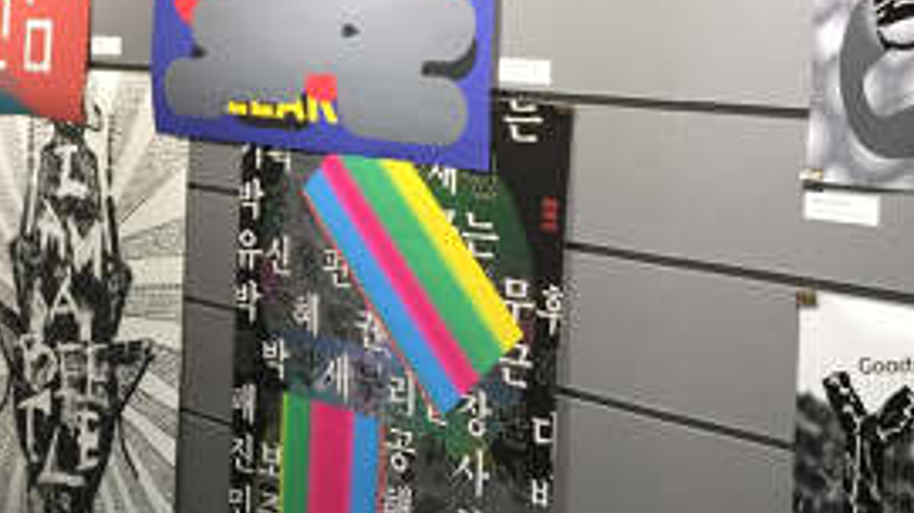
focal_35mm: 70
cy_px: 118
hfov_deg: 28.7
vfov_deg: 17.1
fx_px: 1695
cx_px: 54
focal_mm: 4.15
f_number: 2.2
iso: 40
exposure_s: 1/30
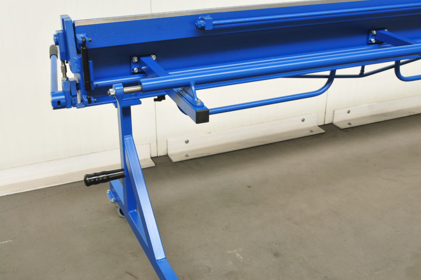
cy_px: 140
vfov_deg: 29.8
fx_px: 526
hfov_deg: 43.7
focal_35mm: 45
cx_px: 210
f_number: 9
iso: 200
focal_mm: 30
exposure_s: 1/3
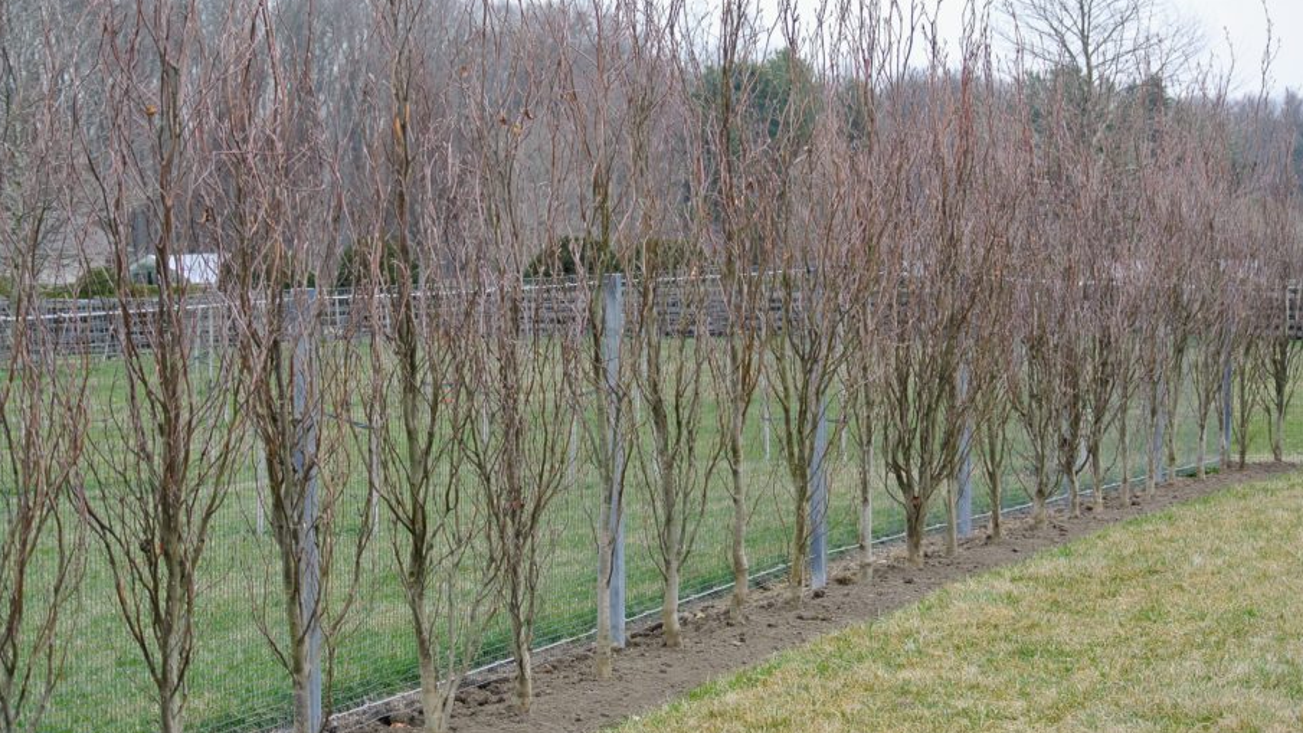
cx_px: 690
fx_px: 3524
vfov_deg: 11.9
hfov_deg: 20.9
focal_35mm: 102
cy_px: 345
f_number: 4
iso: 100
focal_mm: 31.9
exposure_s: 1/250
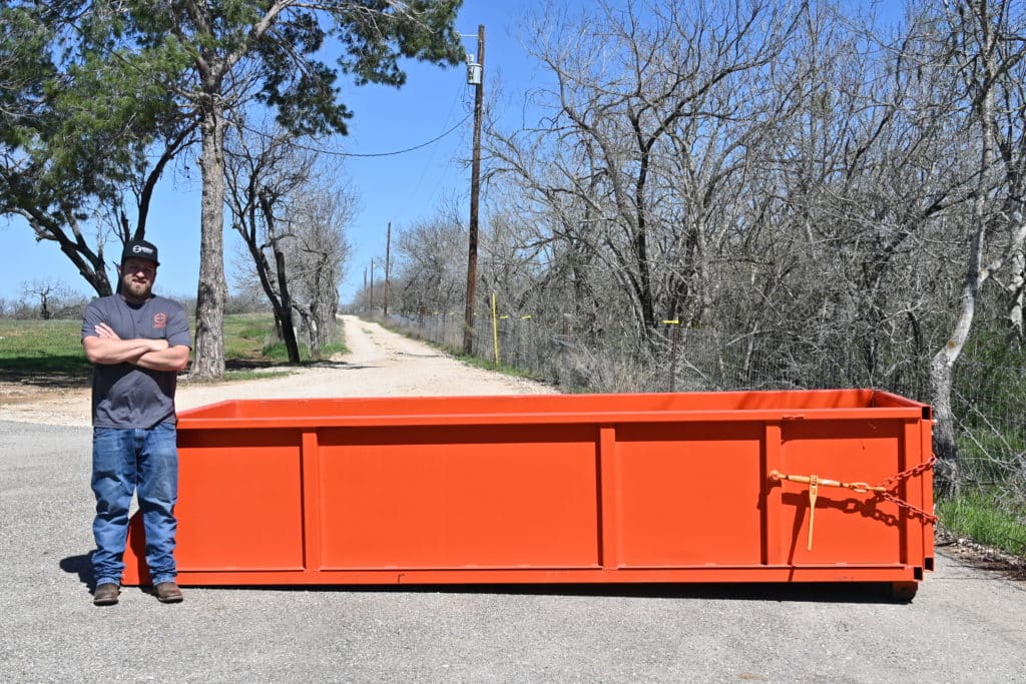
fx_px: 1368
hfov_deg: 41.1
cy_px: 342
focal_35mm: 48
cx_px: 513
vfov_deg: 28.1
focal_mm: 32.5
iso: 450
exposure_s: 1/3200
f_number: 6.3
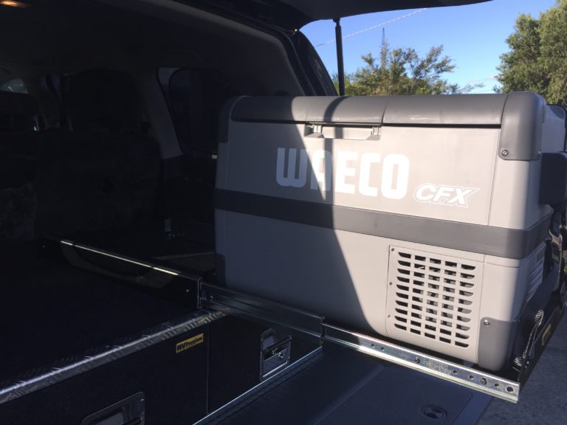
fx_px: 475
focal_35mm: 29
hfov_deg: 61.7
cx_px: 284
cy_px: 212
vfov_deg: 48.2
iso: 40
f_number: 2.2
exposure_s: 1/1041
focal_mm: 4.15
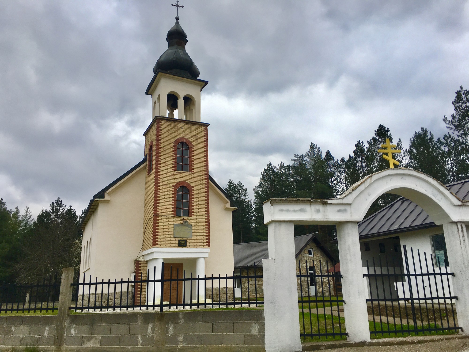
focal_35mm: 29
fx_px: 393
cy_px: 176
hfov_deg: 61.7
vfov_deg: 48.2
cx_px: 234
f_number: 2.2
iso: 25
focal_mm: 4.15
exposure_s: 1/2481
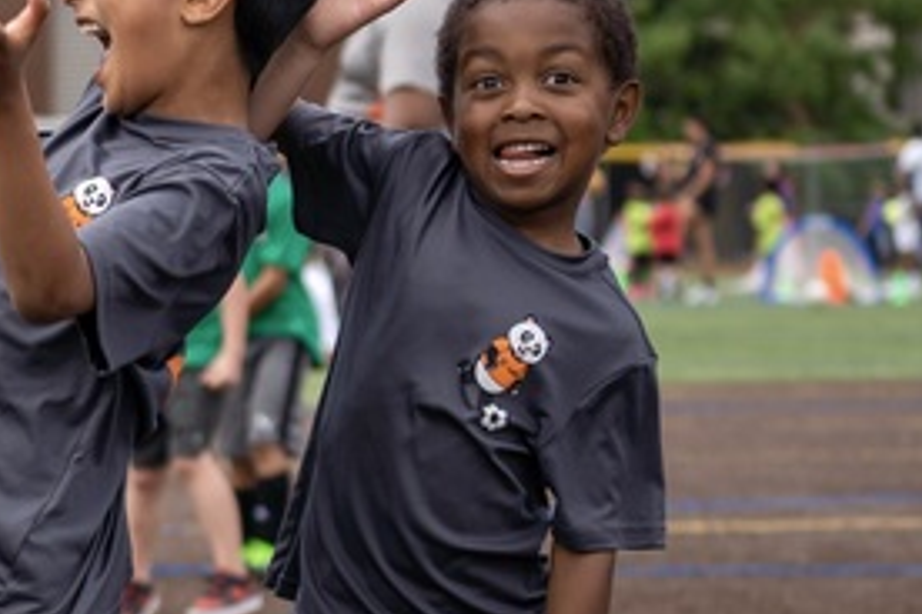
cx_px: -448
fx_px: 6505
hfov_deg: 8.0
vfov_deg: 5.4
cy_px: 462
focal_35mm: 254
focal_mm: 70
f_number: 4
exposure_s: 1/500
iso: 100
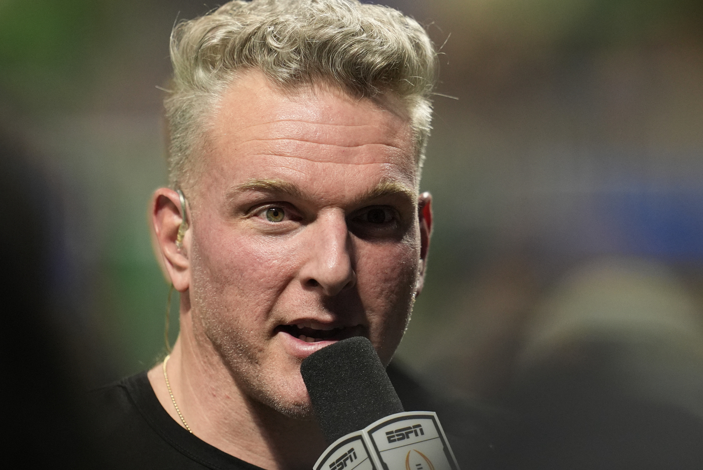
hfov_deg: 3.4
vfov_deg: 2.3
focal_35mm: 600
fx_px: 11727
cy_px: 235
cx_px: 352
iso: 3200
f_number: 2.8
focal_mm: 400
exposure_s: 1/2500
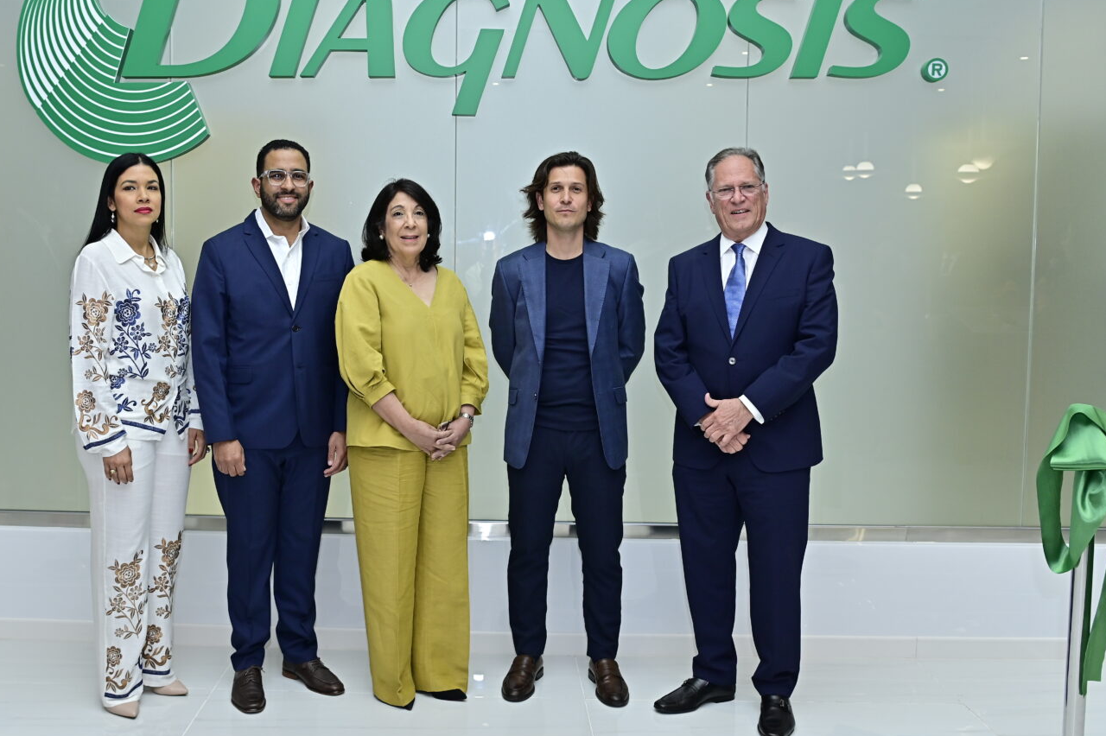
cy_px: 346
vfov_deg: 36.8
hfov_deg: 52.8
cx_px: 448
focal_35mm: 36
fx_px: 1105
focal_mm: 30
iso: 500
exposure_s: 1/160
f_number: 4
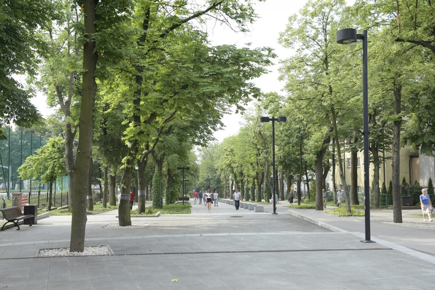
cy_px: 145
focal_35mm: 39
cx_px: 218
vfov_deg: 34.2
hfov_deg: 49.6
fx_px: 471
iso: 200
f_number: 6.3
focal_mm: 26
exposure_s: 1/160
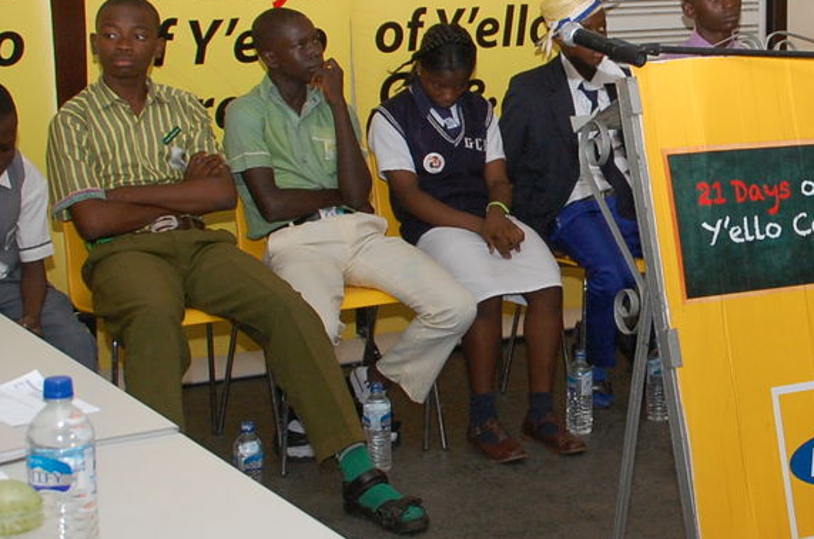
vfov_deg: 16.1
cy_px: 199
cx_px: 728
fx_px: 1898
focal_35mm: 84
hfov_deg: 23.6
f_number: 5.6
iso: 800
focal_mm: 25
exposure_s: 1/400
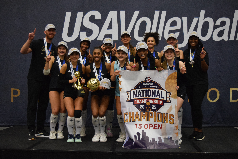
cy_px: 80
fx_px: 307
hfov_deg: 42.3
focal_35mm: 46
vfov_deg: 28.9
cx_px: 119
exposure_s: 1/320
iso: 3200
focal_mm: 31
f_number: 4.2
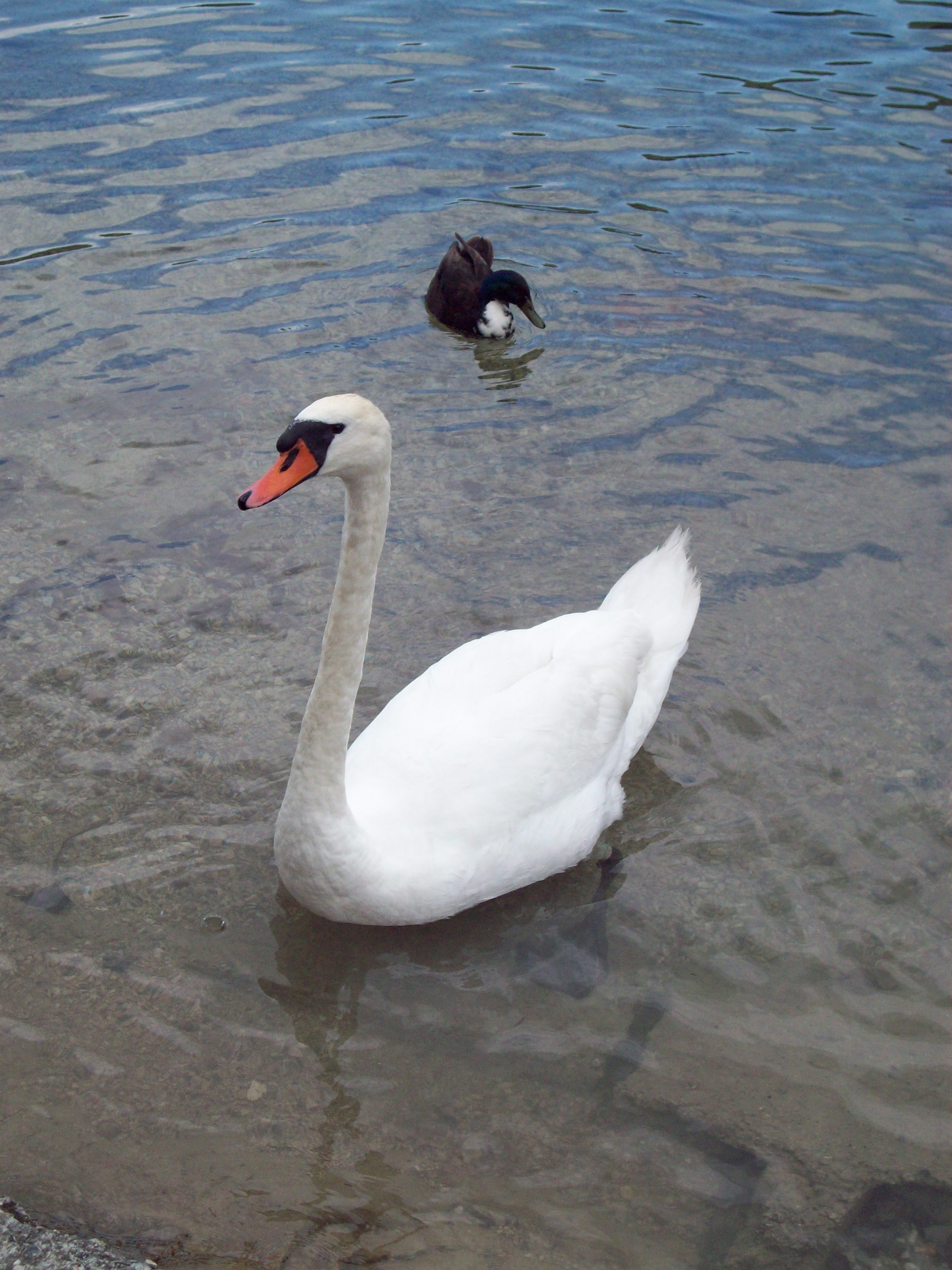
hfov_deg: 22.9
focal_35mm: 64
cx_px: 476
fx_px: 2347
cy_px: 635
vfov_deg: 30.3
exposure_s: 1/488
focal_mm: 10.7
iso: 80
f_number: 3.8
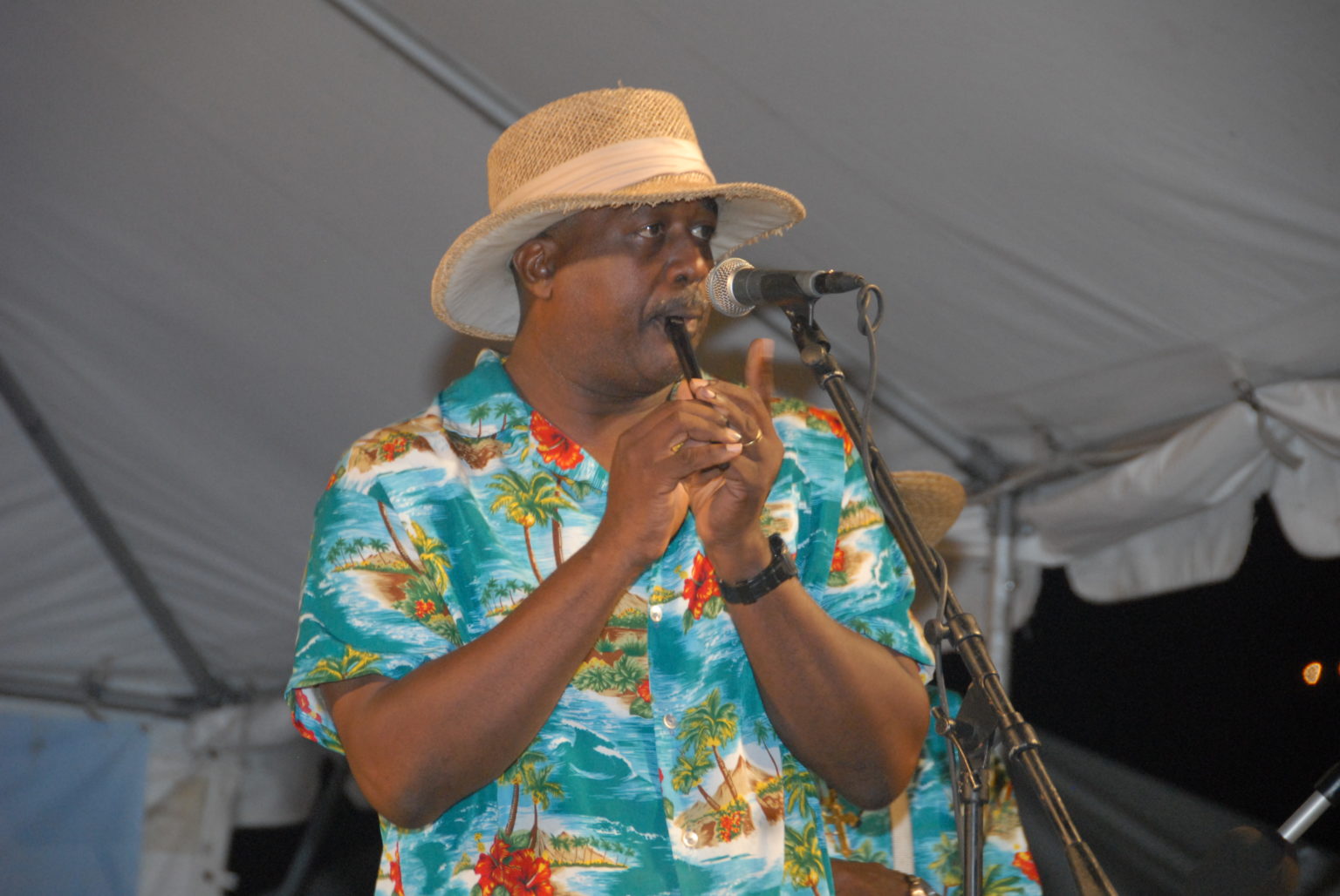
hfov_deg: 12.2
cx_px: 670
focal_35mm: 168
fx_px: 6260
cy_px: 448
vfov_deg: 8.2
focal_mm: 112
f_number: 5.6
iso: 1000
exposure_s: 1/40
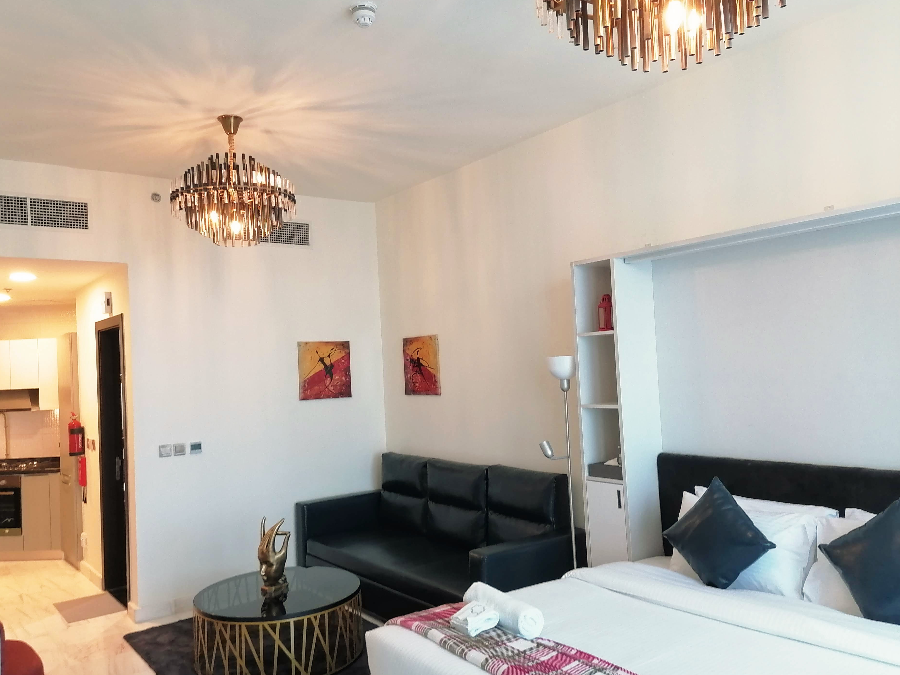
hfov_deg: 61.6
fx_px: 754
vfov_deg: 48.2
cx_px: 419
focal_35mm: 29
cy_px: 352
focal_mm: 5.3
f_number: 1.8
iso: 125
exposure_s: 1/33.3
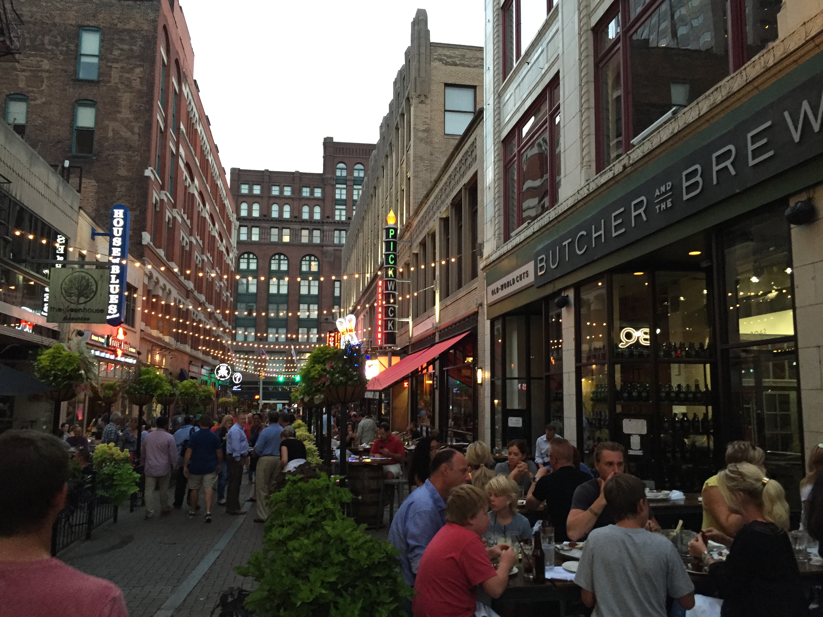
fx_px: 689
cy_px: 308
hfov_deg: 61.7
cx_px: 412
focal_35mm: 29
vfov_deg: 48.2
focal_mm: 4.15
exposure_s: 1/30
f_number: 2.2
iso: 200
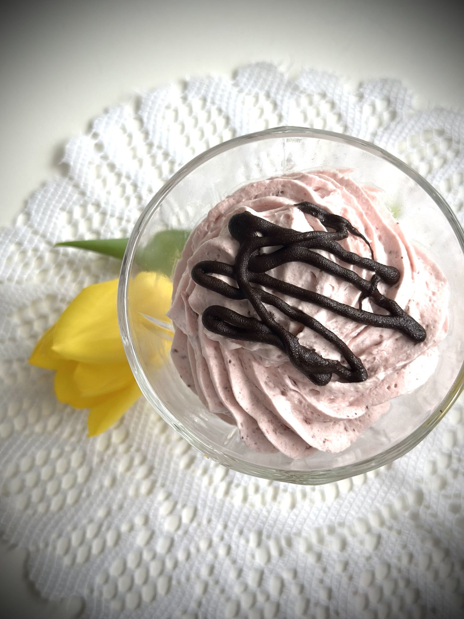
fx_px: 858
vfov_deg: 39.7
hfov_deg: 30.3
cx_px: 232
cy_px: 310
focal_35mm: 48
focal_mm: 6.86
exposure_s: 1/105
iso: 125
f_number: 1.78
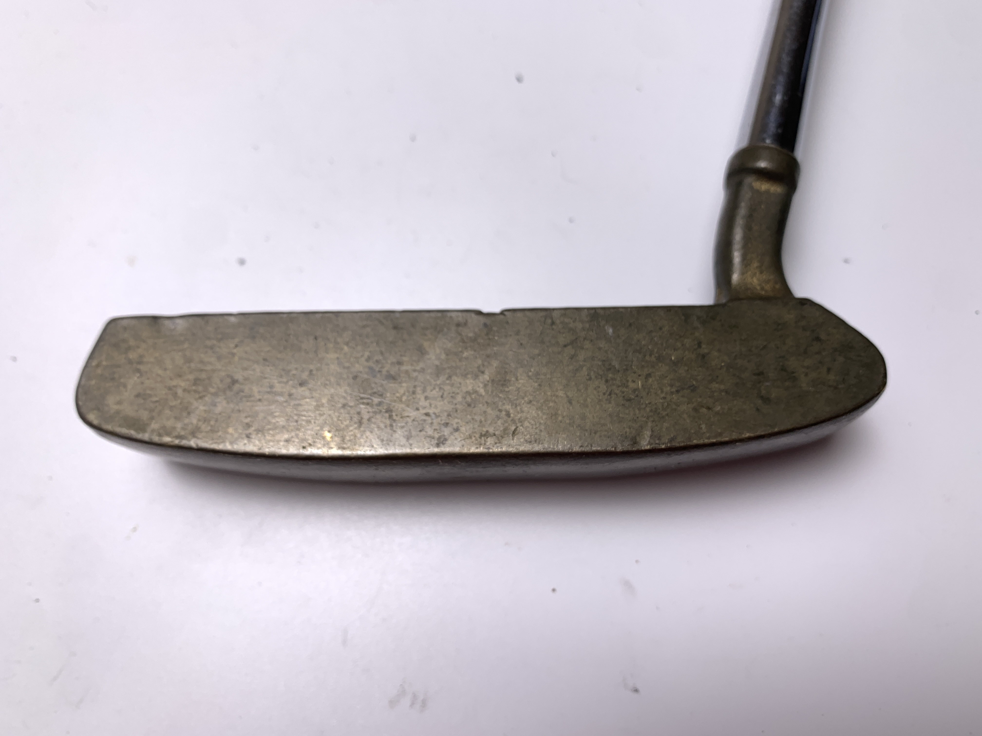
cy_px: 368
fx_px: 738
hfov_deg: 67.3
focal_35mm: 26
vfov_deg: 53.1
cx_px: 491
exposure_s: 1/378
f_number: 1.8
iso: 25
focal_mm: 4.25
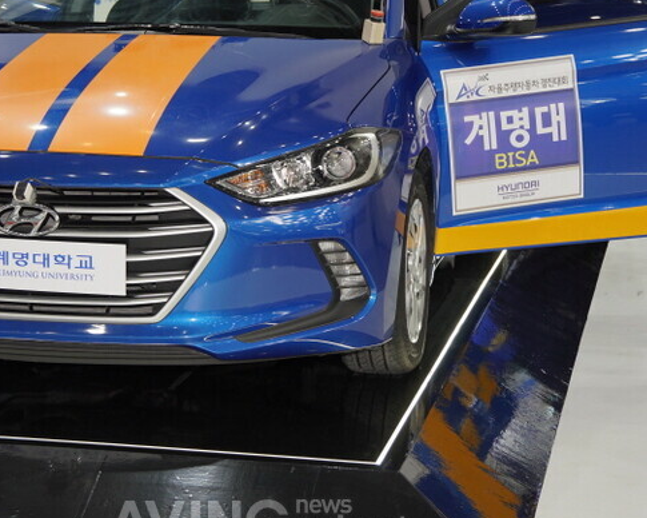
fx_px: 1760
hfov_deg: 20.8
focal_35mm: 92
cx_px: 243
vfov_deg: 16.7
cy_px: 152
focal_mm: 33
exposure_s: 1/60
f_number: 2.8
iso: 100
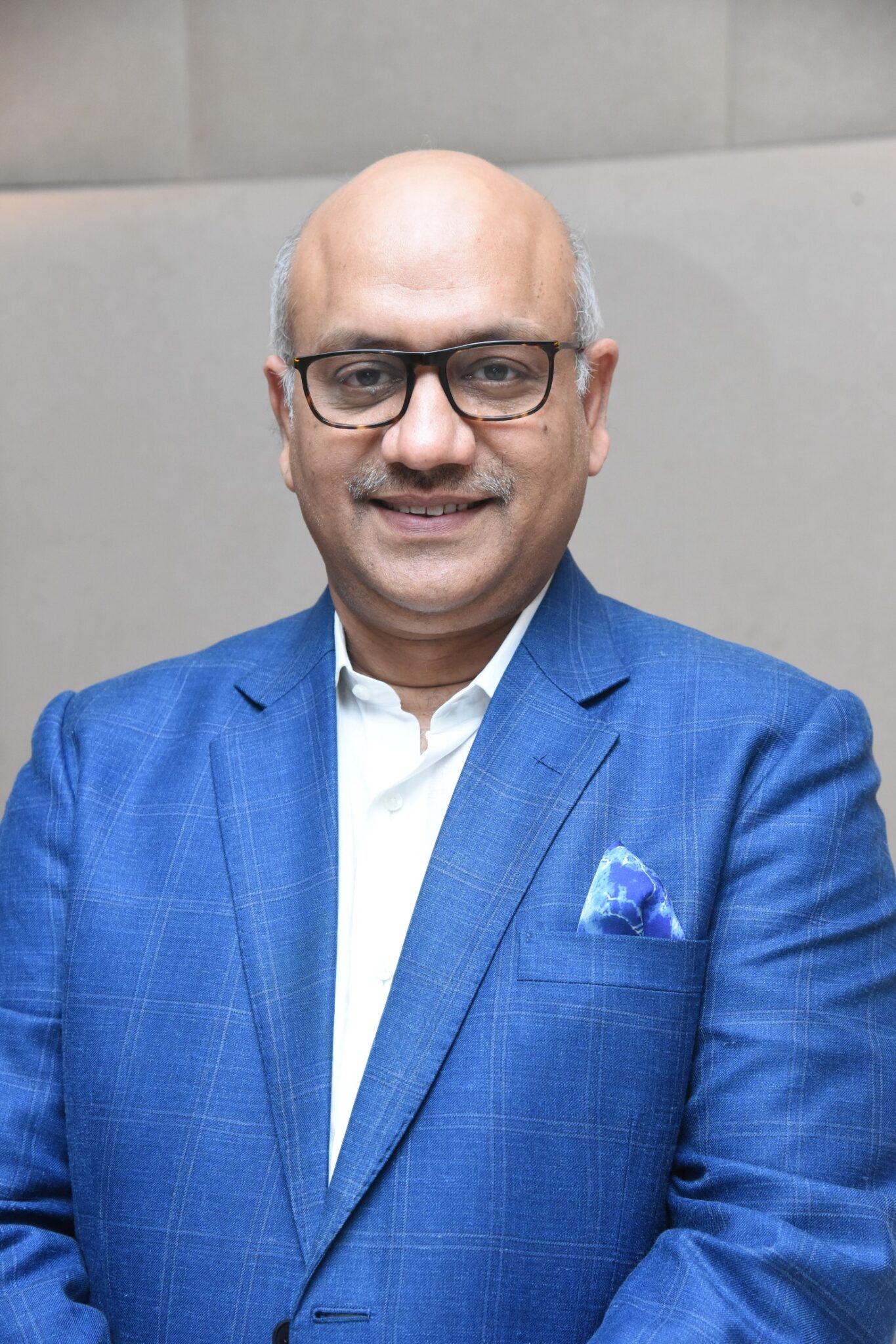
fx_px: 2800
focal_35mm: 75
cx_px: 448
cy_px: 672
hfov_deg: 18.2
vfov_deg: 27.0
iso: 3200
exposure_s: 1/125
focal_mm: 75
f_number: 5.6
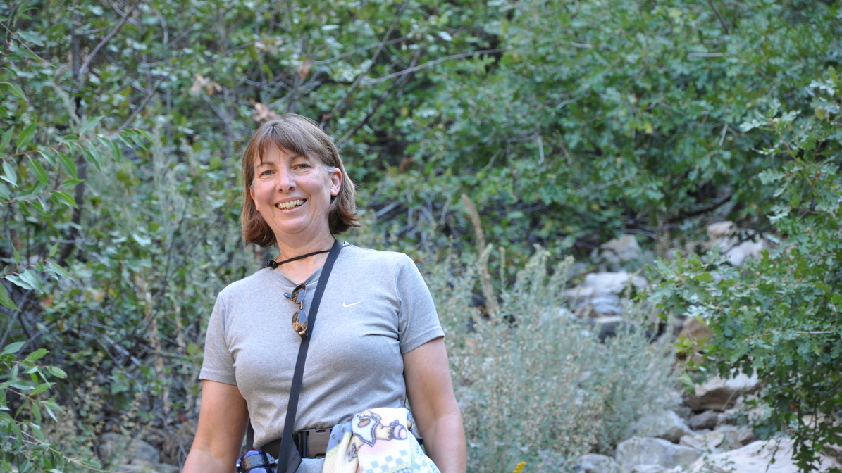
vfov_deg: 7.3
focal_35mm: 166
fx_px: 3695
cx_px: 421
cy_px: 277
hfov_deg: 13.0
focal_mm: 105
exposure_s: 1/60
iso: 560
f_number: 5.6
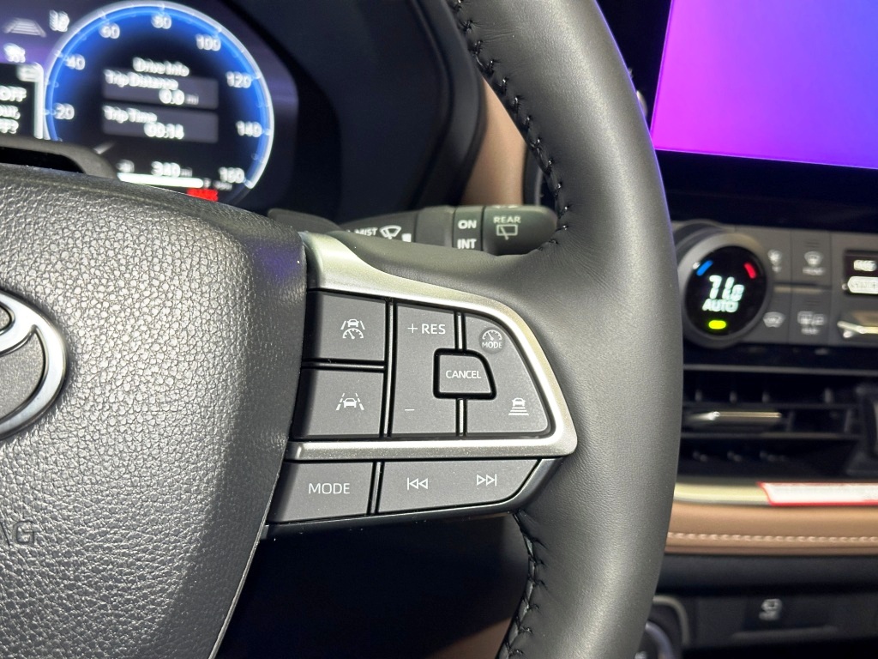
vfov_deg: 30.3
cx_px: 439
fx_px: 1217
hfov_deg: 39.7
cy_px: 330
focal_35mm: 48
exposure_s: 1/40
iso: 320
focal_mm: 6.86
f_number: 1.78
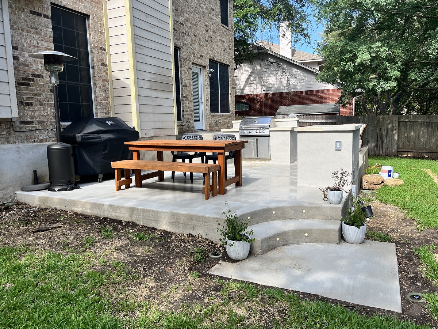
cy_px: 164
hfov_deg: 67.3
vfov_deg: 53.1
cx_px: 219
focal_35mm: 26
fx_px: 329
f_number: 1.6
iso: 50
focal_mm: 5.1
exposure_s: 1/1225
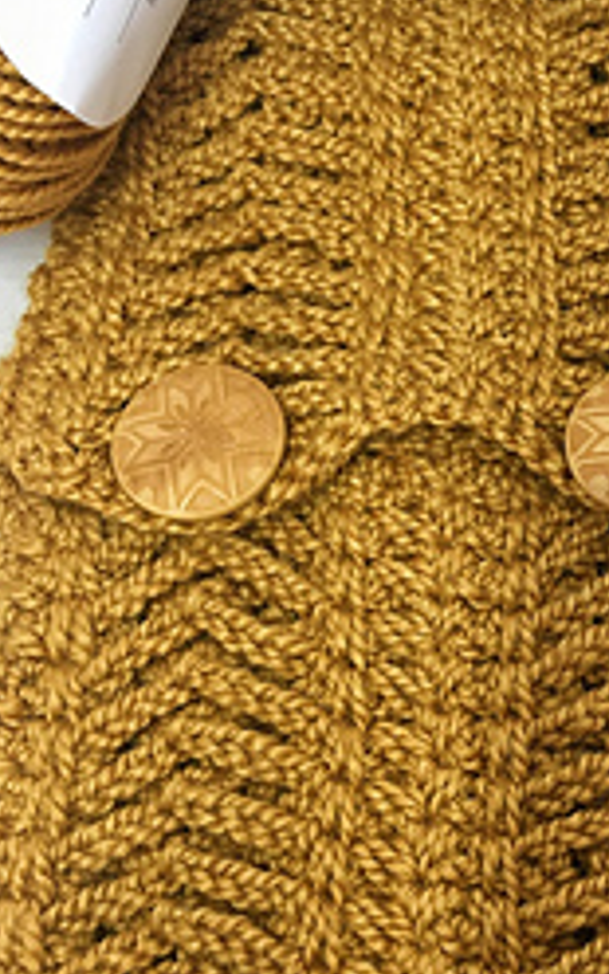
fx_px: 1646
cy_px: 424
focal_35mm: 62
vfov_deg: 32.9
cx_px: 642
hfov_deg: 20.2
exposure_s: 1/33
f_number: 2.2
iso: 80
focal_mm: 4.15
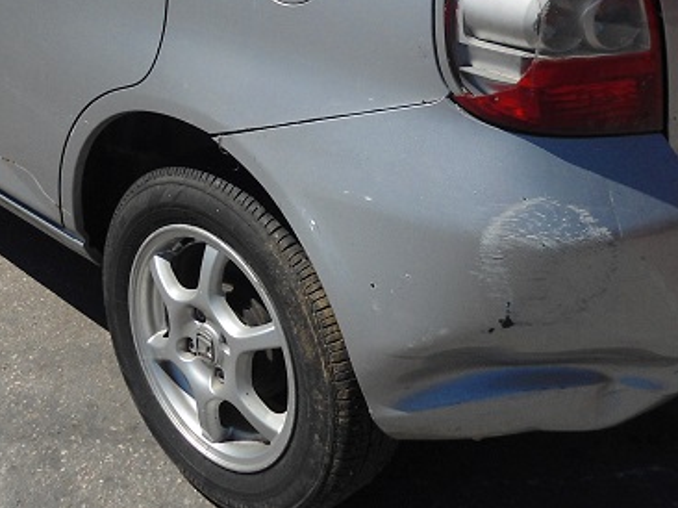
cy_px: 7
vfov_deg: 24.2
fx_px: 1135
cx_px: 280
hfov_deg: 33.2
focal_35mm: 58
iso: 80
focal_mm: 4.7
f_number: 8
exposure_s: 1/250
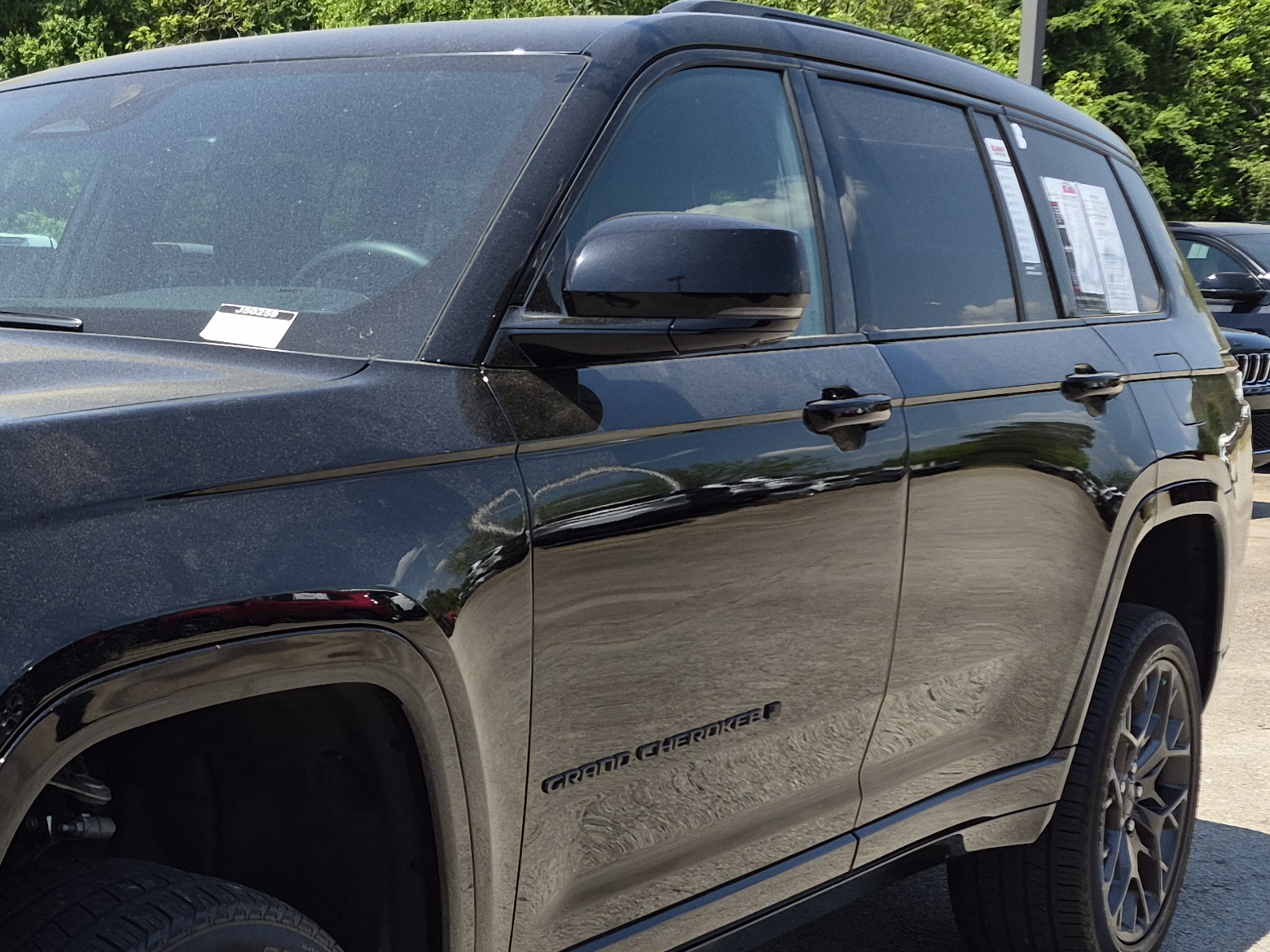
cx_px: -17
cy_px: 632
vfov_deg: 24.7
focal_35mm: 59
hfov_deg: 30.3
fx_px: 2164
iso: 80
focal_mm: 5.4
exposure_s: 1/4240
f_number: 1.8
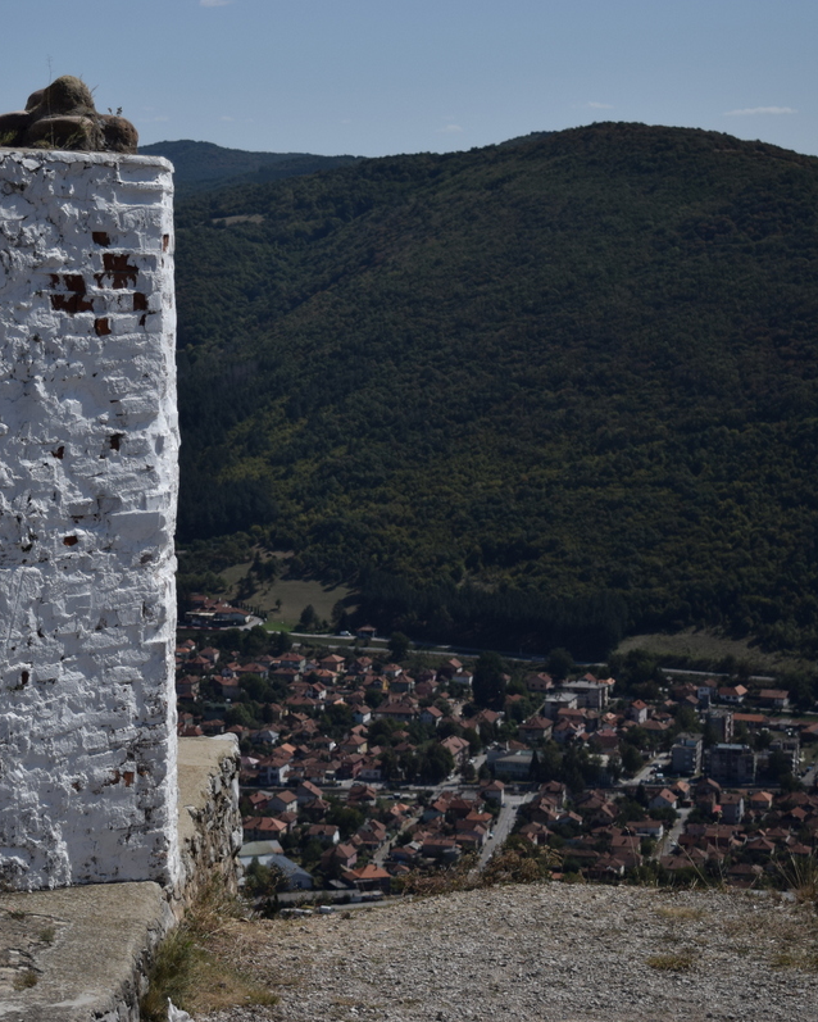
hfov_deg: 17.1
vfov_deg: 21.5
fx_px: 2692
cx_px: 155
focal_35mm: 89
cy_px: 512
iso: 100
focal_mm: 42
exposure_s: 1/2000
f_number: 5
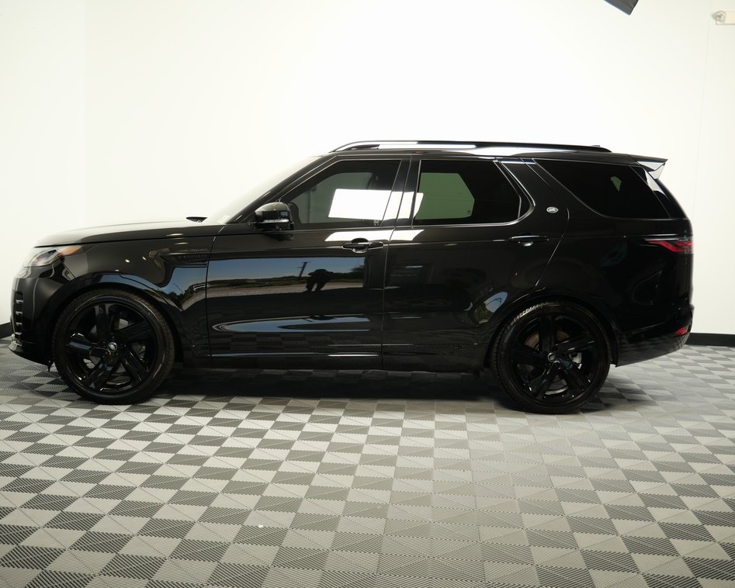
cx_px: 348
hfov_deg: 47.9
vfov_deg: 39.2
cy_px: 293
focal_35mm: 38
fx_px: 827
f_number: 4
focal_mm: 18
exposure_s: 1/200
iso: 200
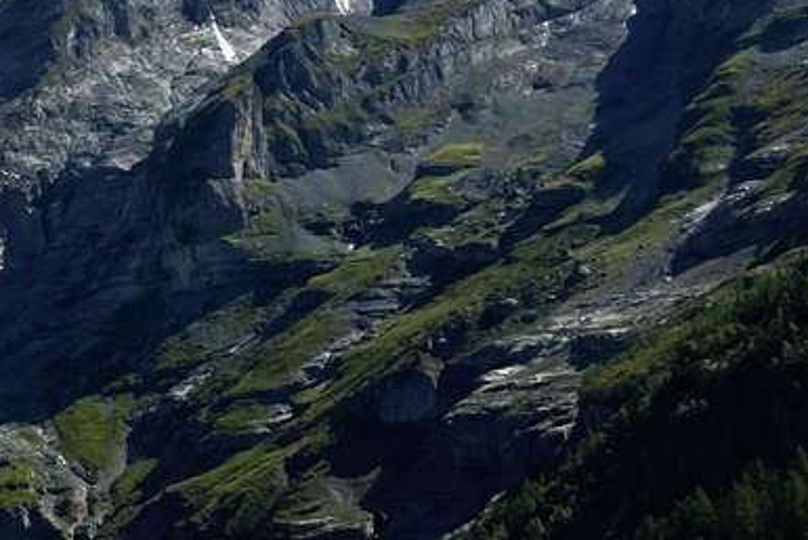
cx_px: -518
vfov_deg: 13.3
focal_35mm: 101
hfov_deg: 17.4
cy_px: 616
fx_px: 2268
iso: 400
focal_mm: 8.8
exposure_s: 1/250
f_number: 4
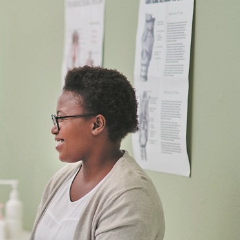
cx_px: -48
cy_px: 190
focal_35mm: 194
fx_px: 1522
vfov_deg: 9.0
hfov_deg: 8.9
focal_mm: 85
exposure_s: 1/200
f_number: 2
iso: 320
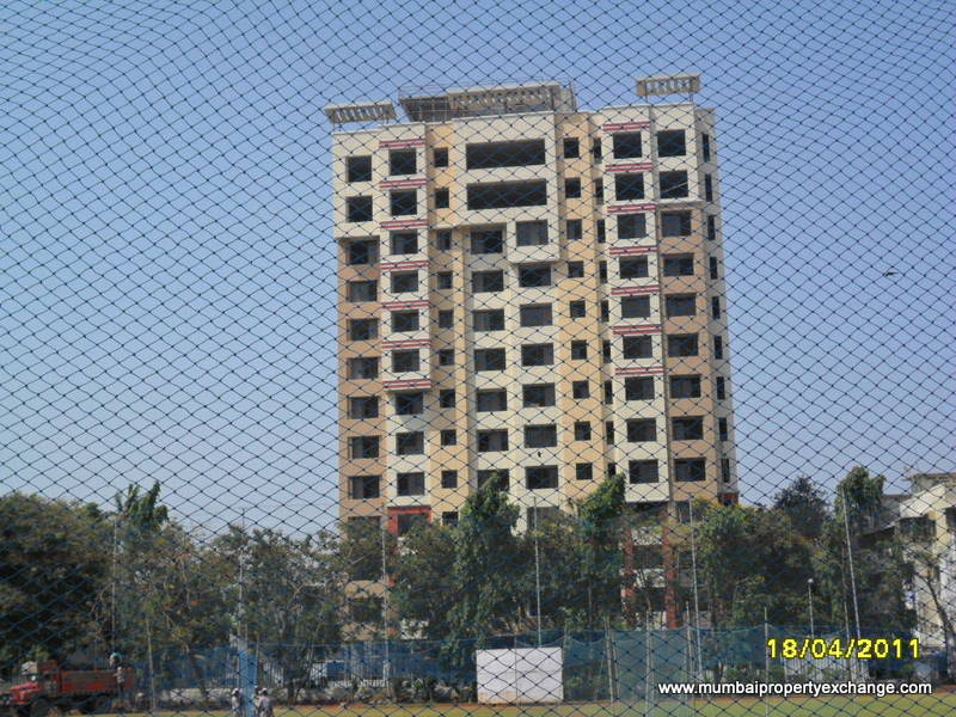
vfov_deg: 28.0
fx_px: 1436
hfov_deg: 36.8
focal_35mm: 52
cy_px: 358
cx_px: 478
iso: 100
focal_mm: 9.3
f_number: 5
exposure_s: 1/750
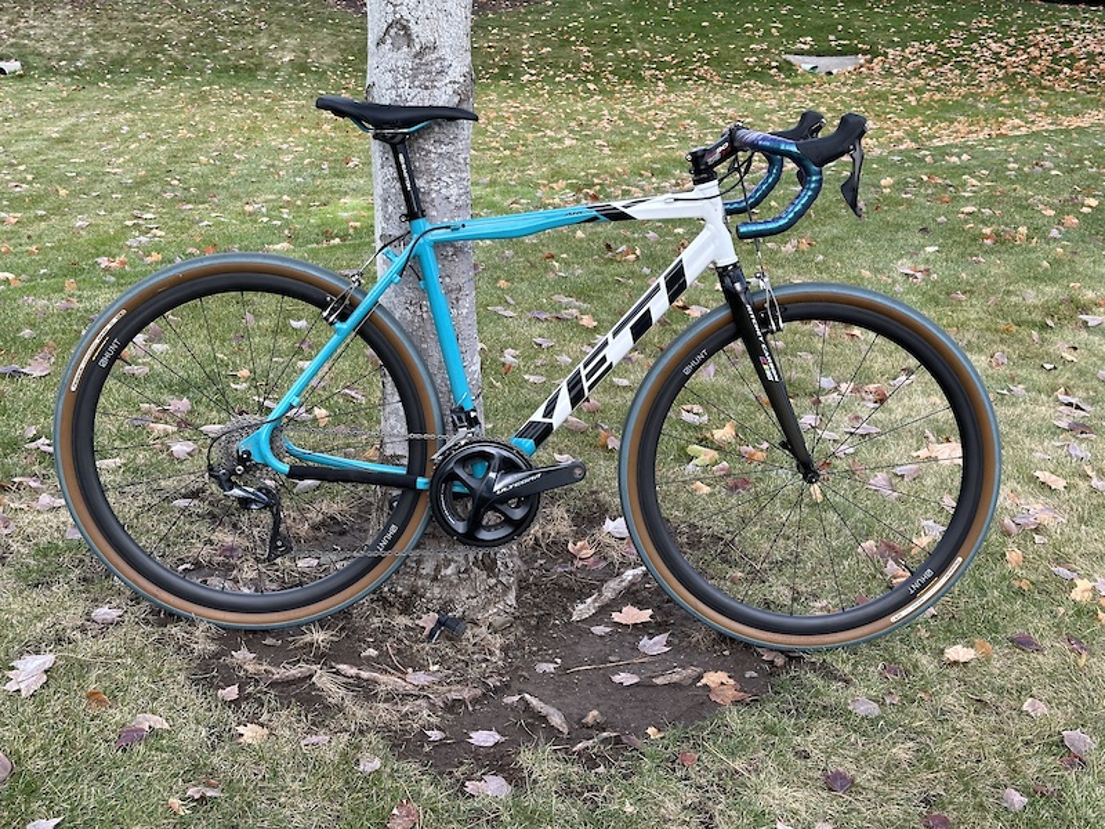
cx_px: 552
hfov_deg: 39.7
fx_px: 1532
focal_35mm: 48
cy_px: 414
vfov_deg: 30.3
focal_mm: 6.86
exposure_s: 1/159
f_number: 1.78
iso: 50
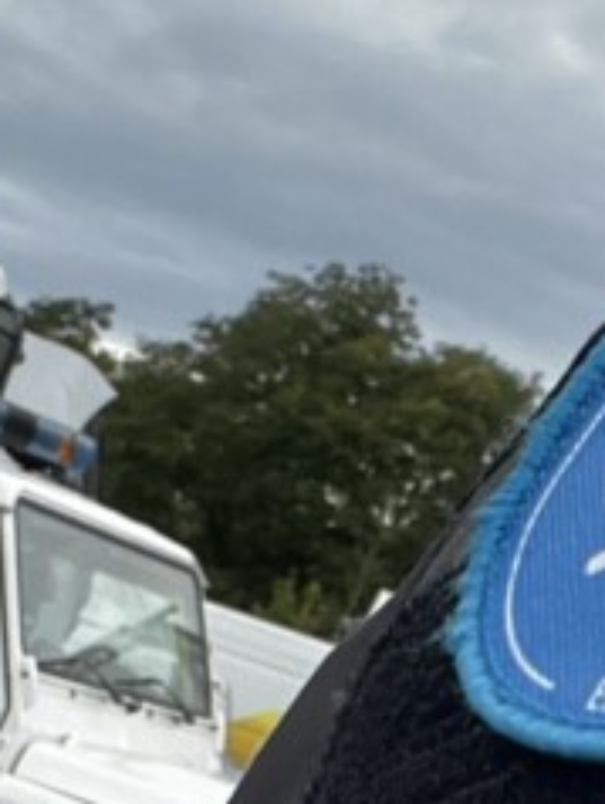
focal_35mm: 129
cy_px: 1013
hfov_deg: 11.3
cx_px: 710
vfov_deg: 14.7
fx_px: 3001
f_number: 2.2
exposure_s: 1/215
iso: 25
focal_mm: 2.71
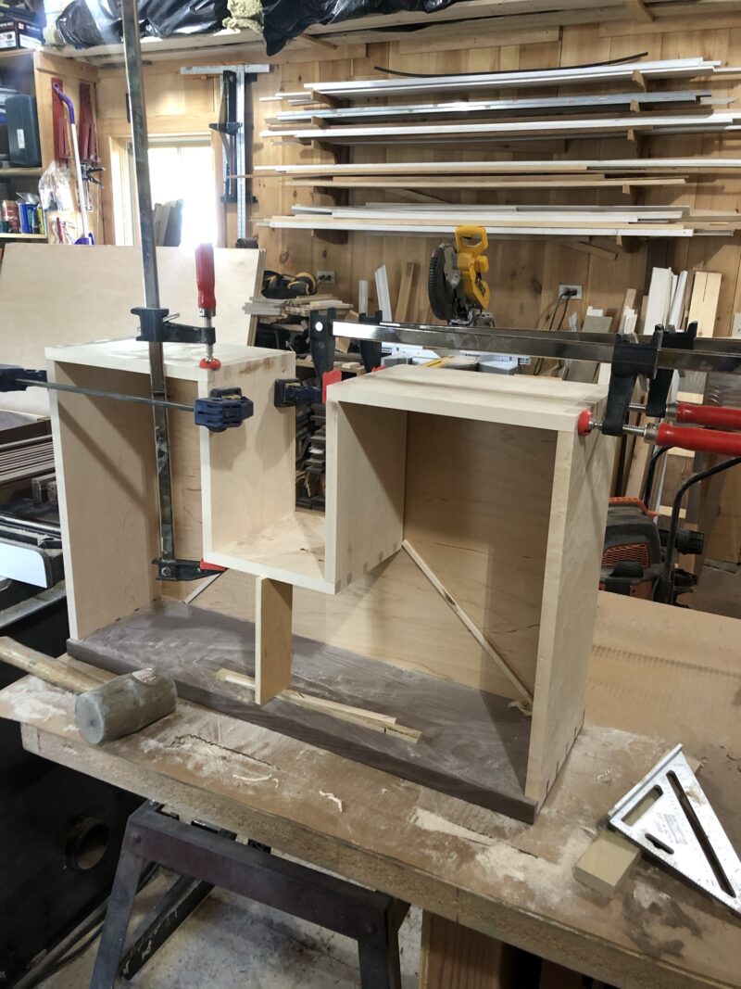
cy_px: 494
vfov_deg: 63.4
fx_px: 799
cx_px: 370
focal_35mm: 28
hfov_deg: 49.7
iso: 50
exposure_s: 1/15
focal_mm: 4
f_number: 1.8
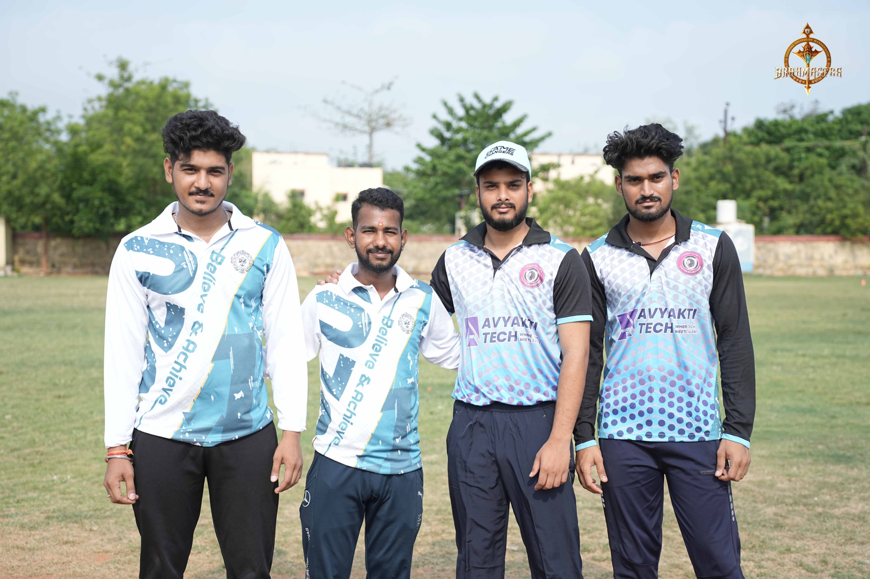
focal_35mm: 85
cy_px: 290
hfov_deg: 23.9
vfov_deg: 16.0
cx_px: 435
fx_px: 2053
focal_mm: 85
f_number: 1.8
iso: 640
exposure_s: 1/250
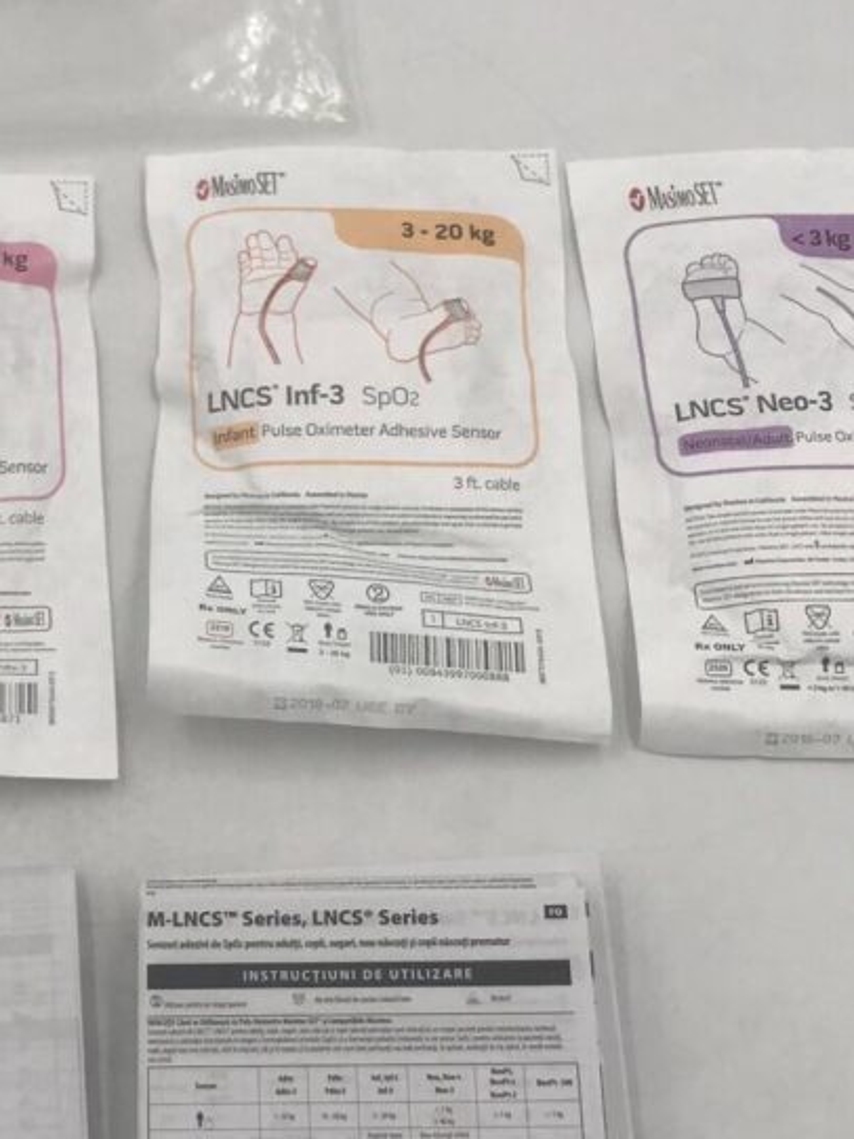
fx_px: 2269
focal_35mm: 69
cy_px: 555
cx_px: 107
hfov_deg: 20.9
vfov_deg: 28.2
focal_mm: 3.99
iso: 20
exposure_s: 1/386
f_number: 1.8
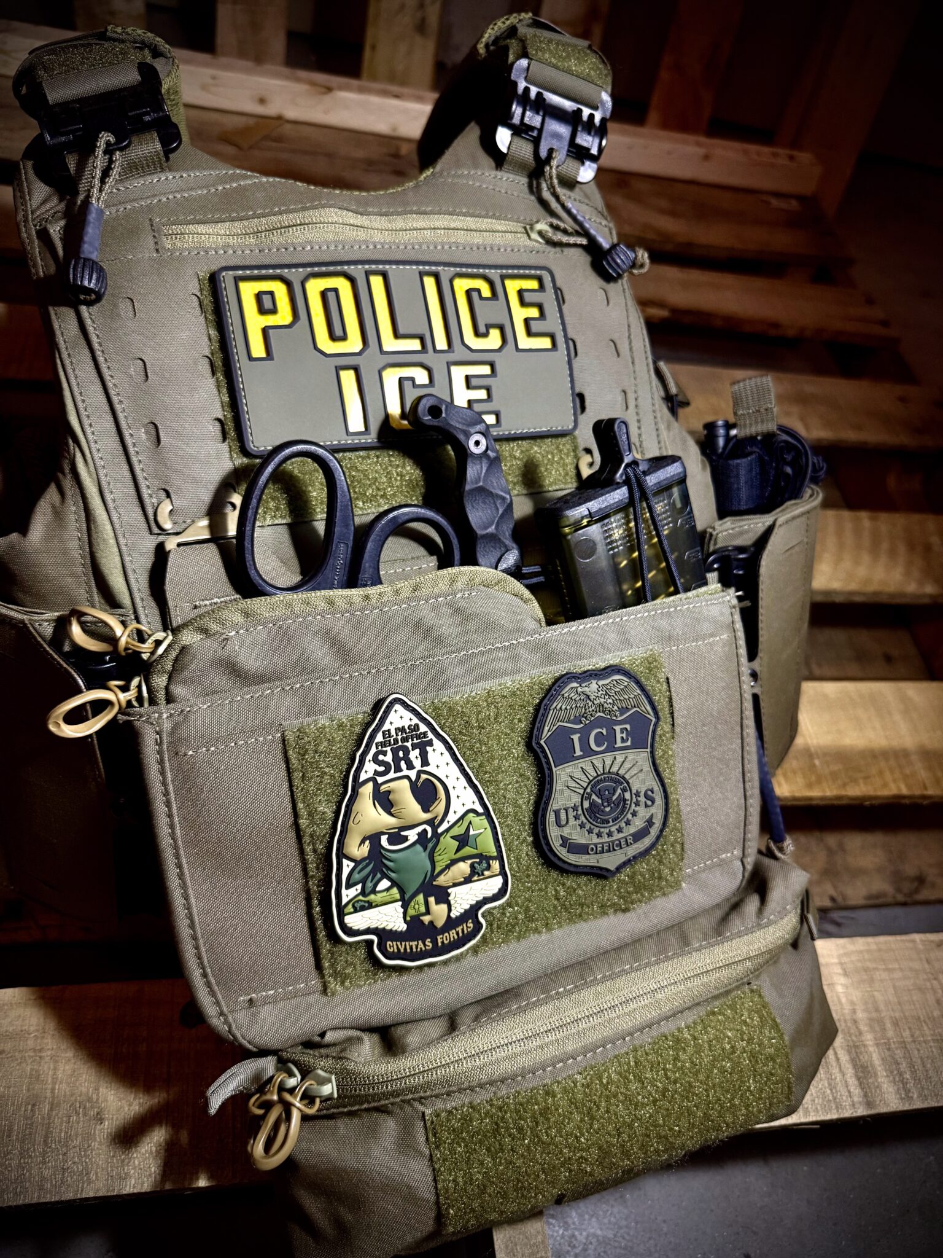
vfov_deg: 71.6
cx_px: 472
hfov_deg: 56.8
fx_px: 872
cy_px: 629
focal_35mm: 24
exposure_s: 1/60
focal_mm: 6.76
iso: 320
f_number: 1.78
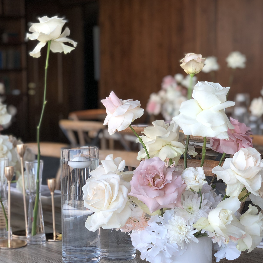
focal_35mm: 76
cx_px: 67
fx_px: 653
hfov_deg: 22.6
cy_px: 152
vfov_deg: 22.7
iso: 20
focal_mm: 6
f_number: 2.4
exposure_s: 1/60
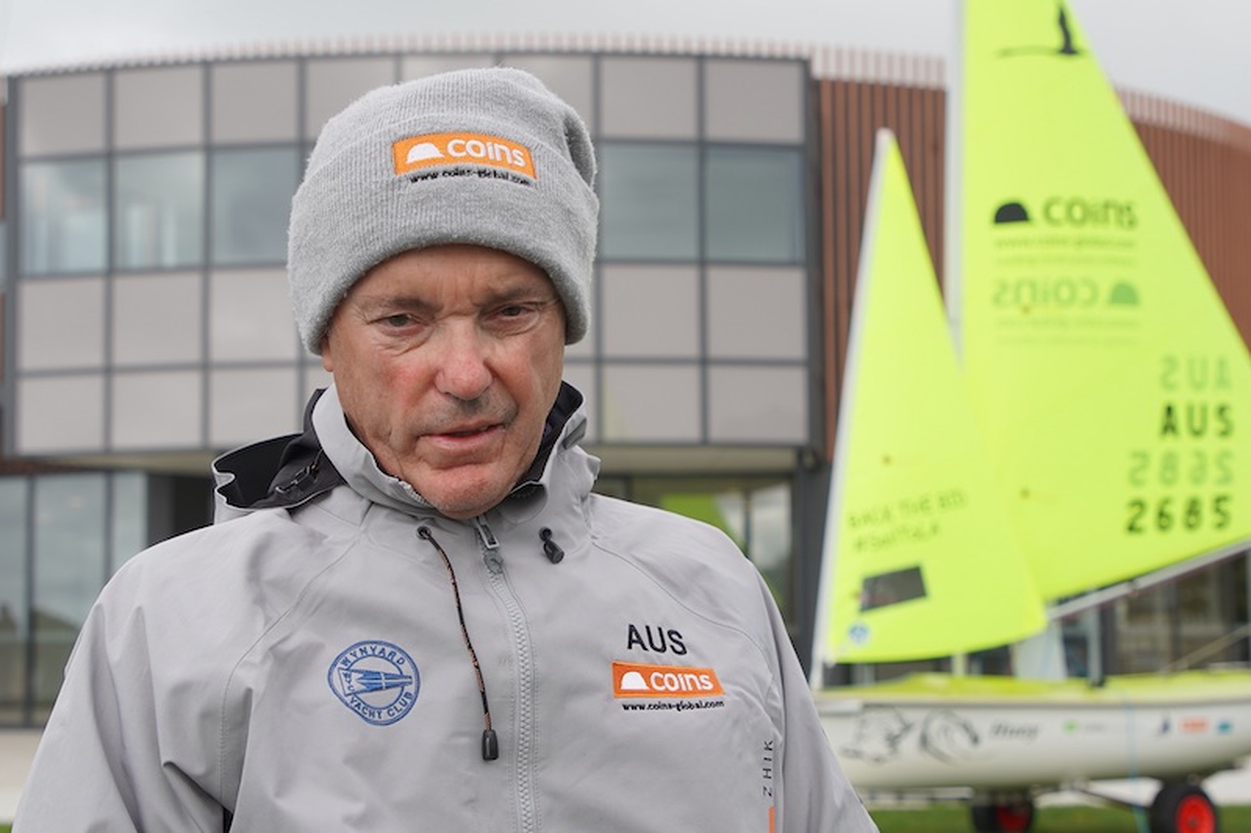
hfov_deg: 33.4
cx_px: 580
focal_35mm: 60
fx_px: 2084
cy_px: 516
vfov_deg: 22.6
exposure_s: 1/400
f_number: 4.5
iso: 100
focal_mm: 40
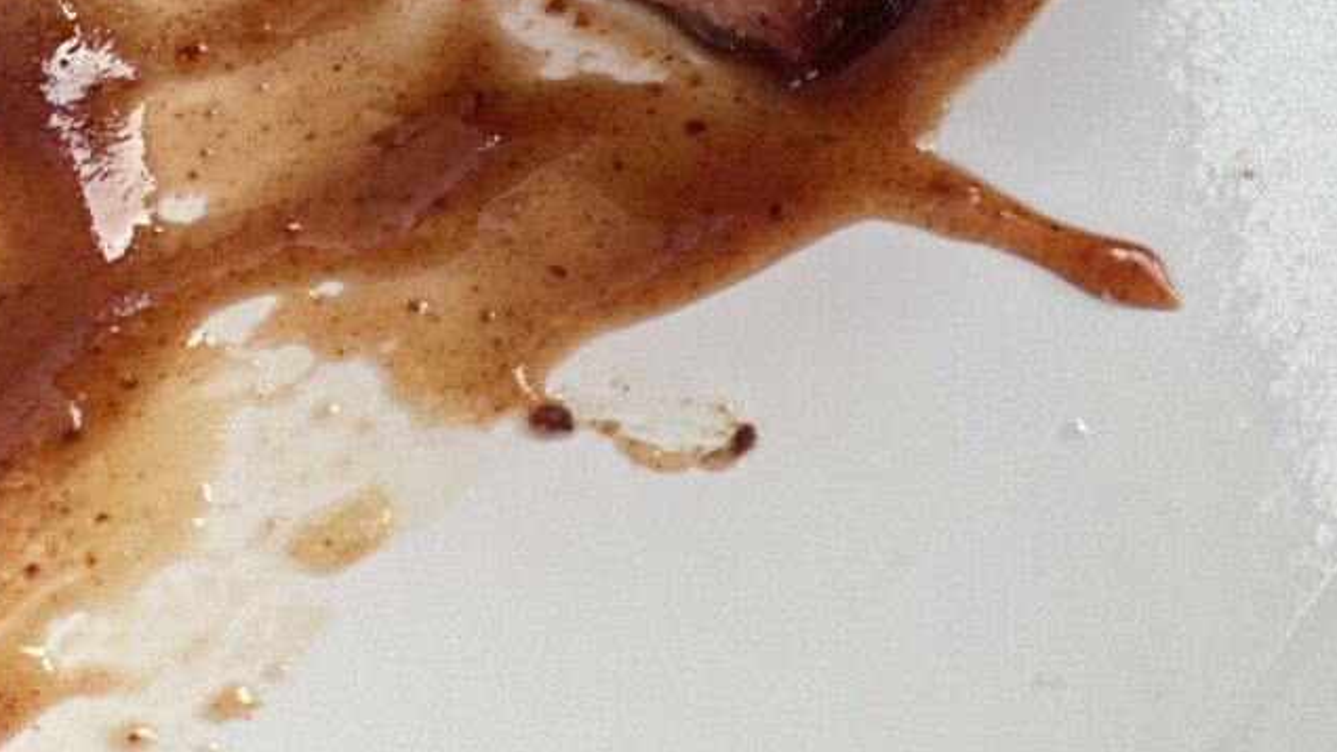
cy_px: -729
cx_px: 849
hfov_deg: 10.6
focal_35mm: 203
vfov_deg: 5.8
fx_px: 7196
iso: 80
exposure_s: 1/121
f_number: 2.8
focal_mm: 9
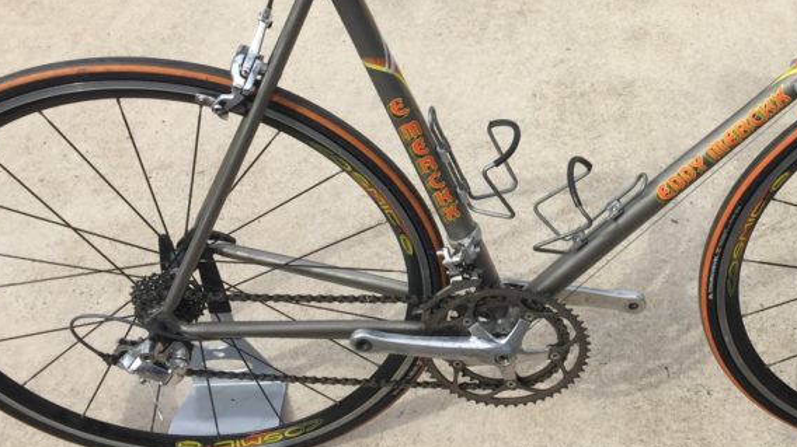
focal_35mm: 57
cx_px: 589
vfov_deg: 20.8
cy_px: 84
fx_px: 1204
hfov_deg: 35.9
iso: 32
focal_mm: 4.15
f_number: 2.2
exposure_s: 1/1522
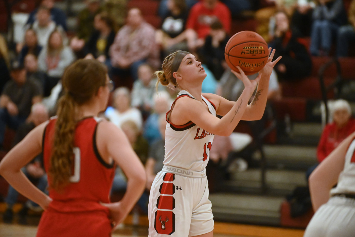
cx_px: 178
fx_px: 1971
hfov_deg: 10.3
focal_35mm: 200
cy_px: 118
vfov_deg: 6.9
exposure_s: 1/1250
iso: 20000
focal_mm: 200
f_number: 2.8
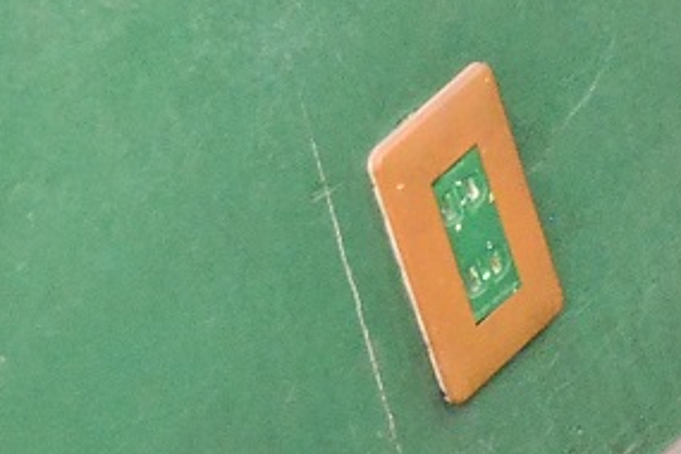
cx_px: 2454
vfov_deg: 4.8
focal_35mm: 277
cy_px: -707
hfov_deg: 6.4
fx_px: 5240
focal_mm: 35
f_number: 9
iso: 5000
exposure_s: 1/13
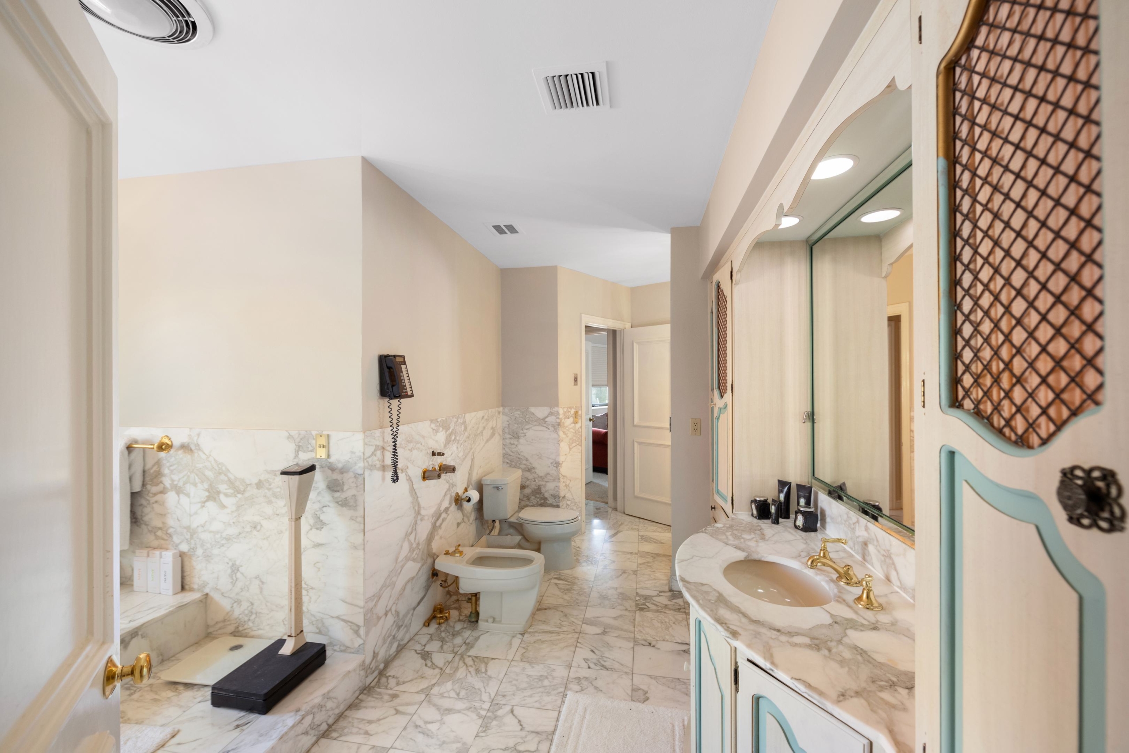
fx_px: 439
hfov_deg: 104.3
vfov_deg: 81.2
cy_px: 376
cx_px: 564
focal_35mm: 14
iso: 320
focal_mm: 14
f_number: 5.6
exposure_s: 1/3
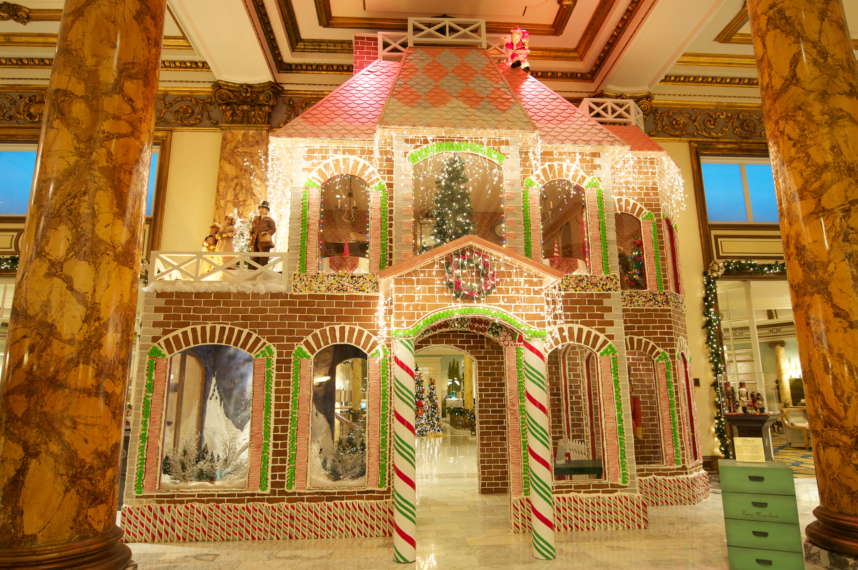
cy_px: 285
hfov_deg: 81.3
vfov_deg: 59.4
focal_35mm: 21
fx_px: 500
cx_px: 429
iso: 400
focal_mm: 14
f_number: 2.8
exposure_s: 1/10
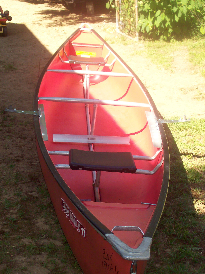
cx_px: 102
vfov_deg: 27.8
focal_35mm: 70
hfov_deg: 21.0
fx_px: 553
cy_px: 137
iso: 80
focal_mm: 11.6
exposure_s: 1/255
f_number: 3.8
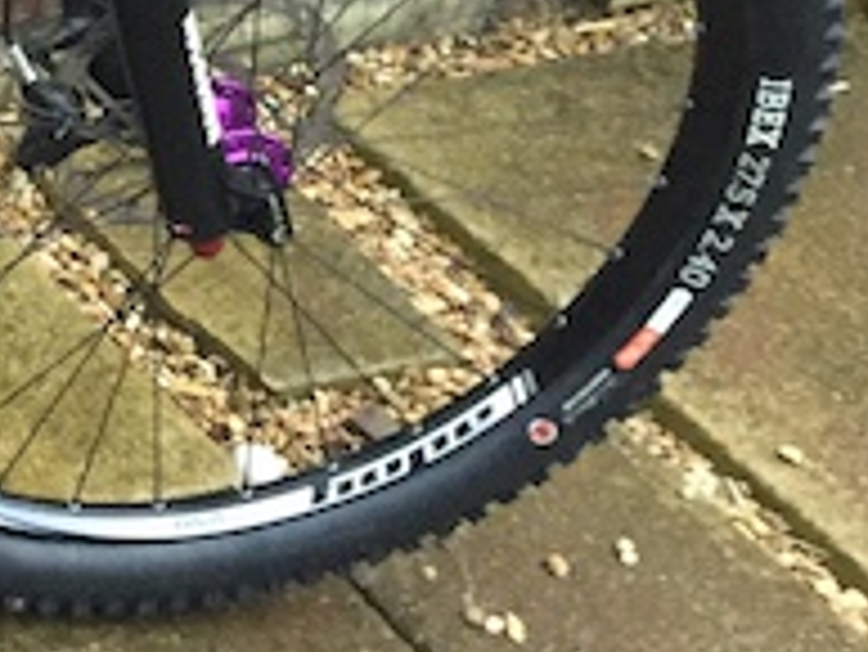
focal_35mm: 120
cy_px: 27
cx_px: -855
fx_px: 3011
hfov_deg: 13.9
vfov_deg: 12.2
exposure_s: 1/33
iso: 250
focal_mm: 4.15
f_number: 2.2
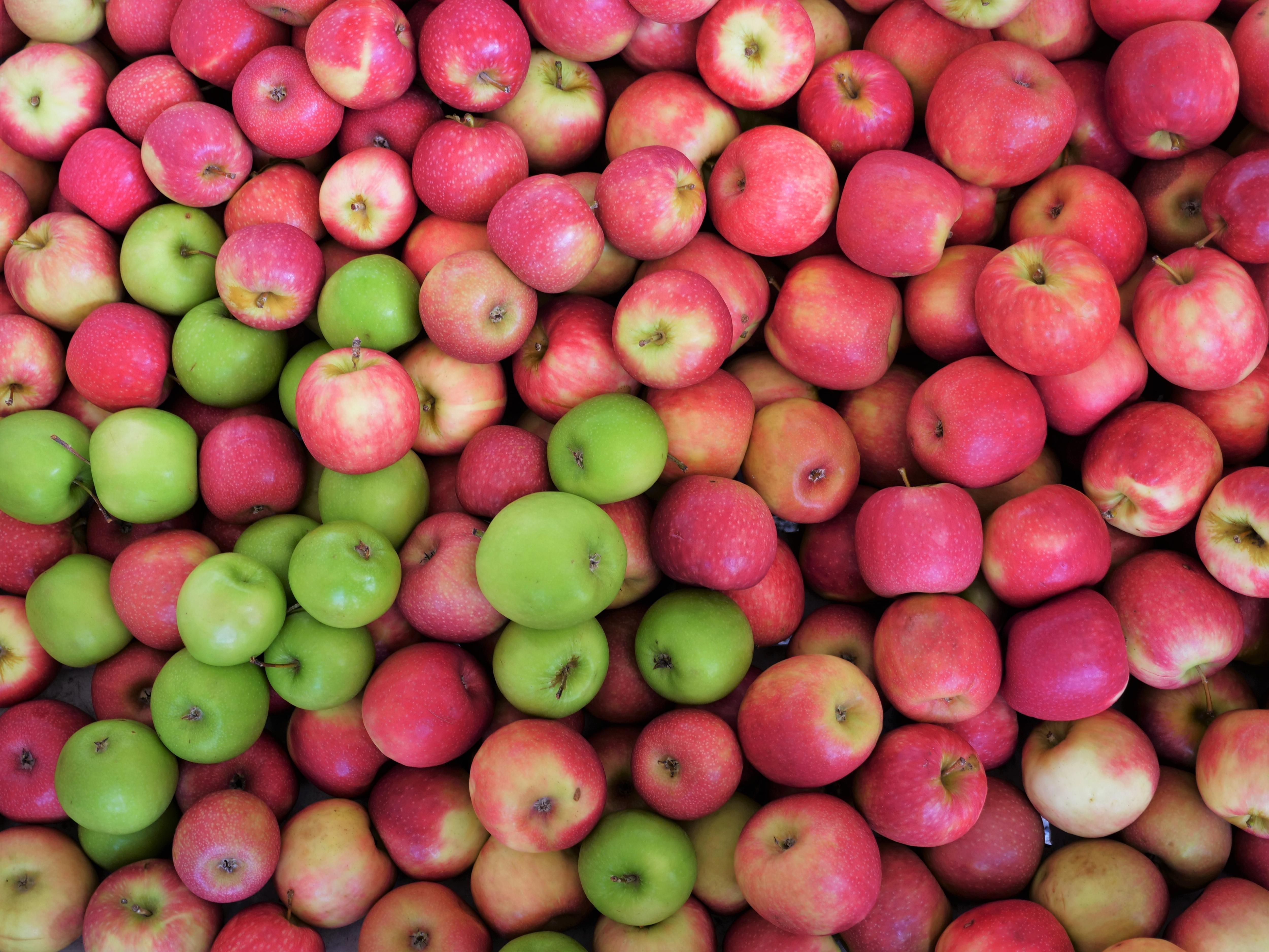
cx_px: 634
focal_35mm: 50
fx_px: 1833
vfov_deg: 29.1
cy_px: 476
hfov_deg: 38.2
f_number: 2.8
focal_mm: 25
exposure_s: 1/60
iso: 200
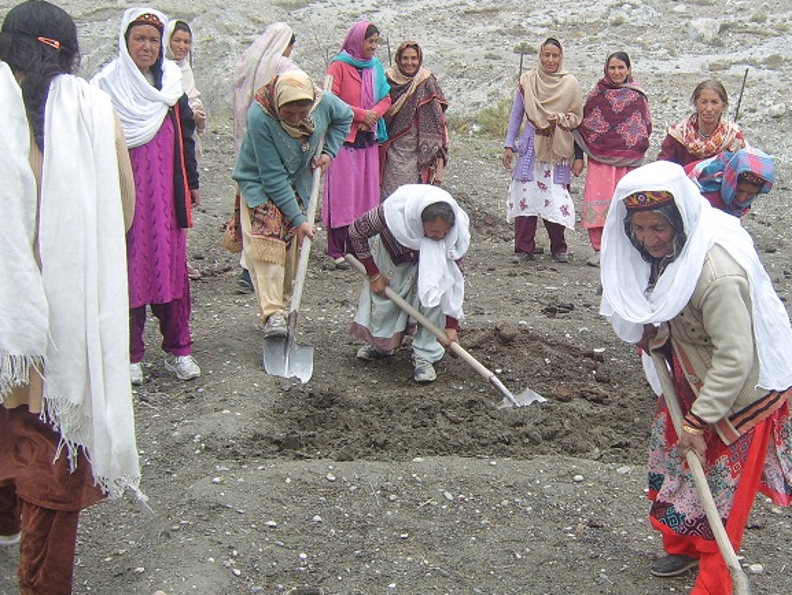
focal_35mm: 43
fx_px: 984
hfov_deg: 43.6
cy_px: 267
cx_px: 487
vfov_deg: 33.6
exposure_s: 1/136
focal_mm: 8.13
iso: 50
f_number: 4
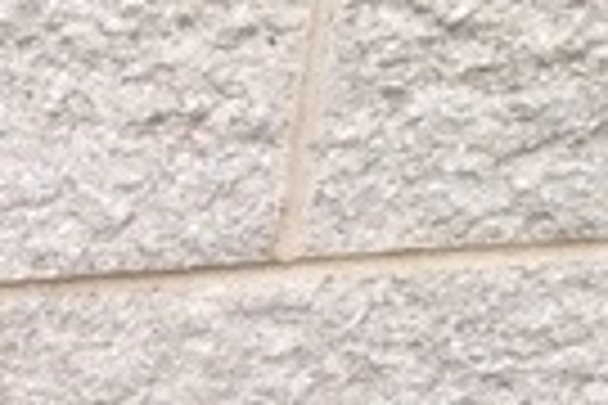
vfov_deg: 8.9
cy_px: 855
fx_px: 2415
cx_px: -599
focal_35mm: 143
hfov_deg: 12.6
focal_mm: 4.15
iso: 25
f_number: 2.2
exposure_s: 1/40
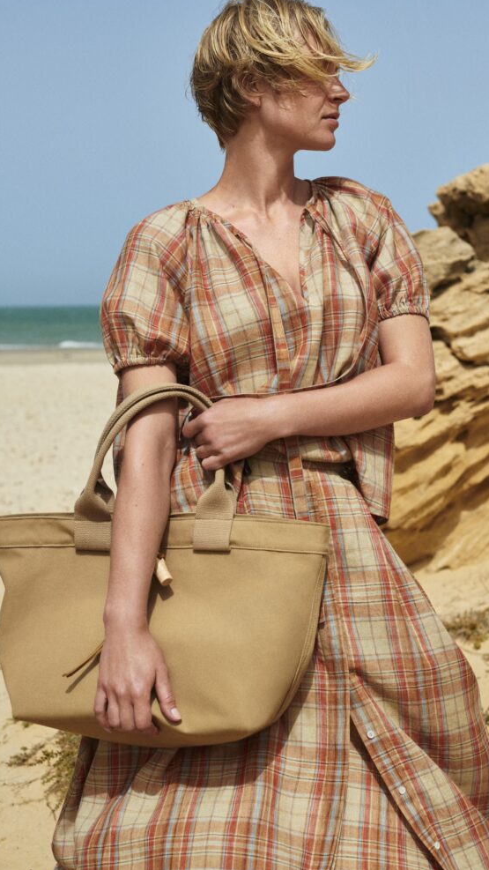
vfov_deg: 39.2
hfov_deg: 22.6
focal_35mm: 53
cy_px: 433
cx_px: 263
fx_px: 1222
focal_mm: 50
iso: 160
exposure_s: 1/1250
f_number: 5.6
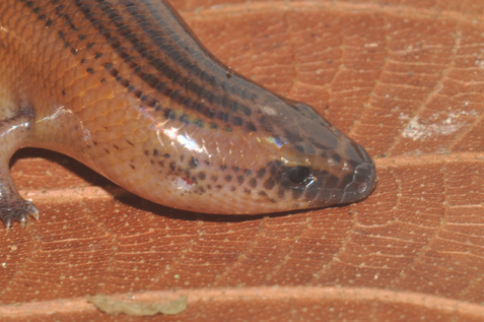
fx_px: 2955
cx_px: 132
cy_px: 151
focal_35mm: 220
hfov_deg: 9.4
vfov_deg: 6.2
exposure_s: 1/160
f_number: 18
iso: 200
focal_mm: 100
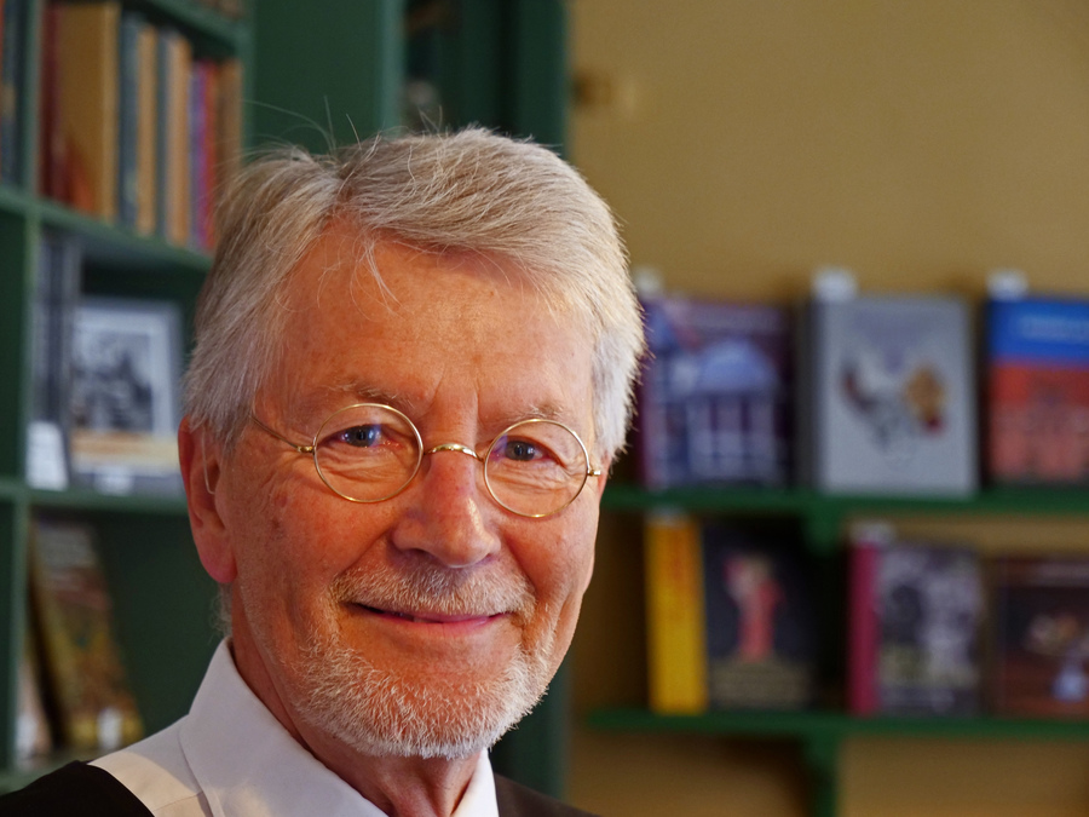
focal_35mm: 112
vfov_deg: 13.2
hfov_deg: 17.6
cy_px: 408
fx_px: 3523
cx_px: 544
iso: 1600
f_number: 4
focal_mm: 56
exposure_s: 1/25
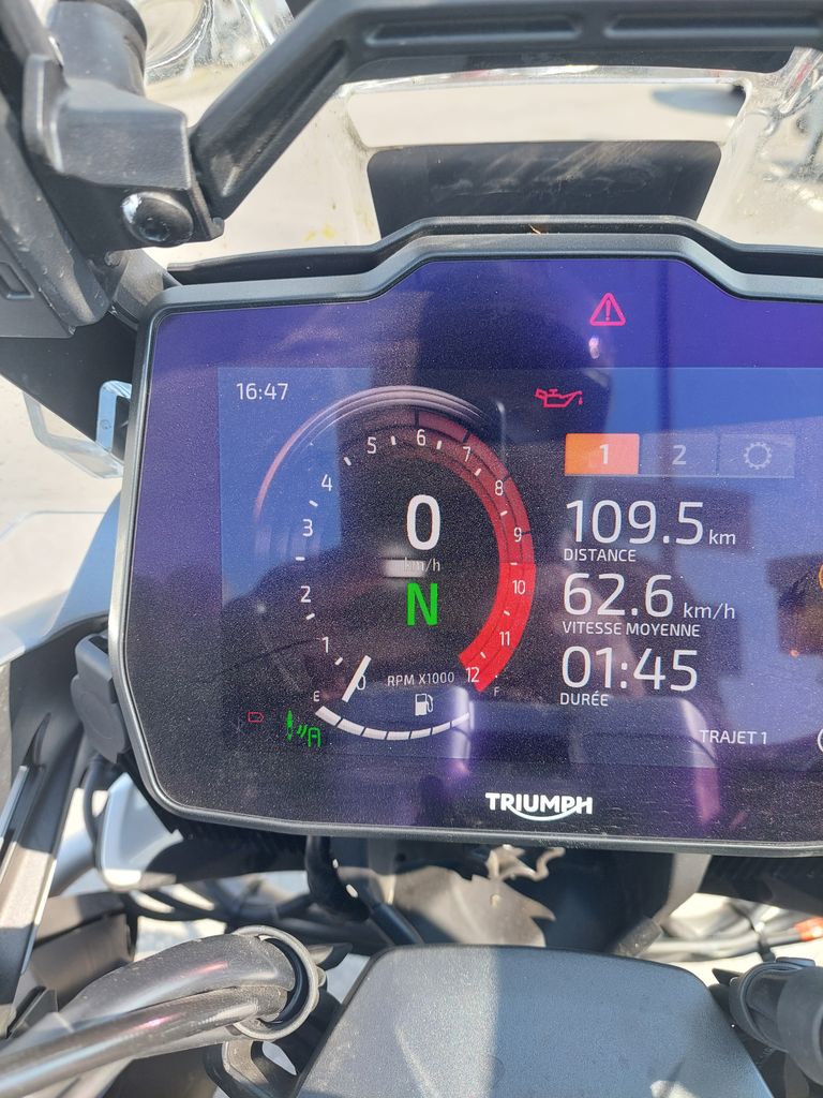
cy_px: 549
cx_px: 412
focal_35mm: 24
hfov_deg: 56.8
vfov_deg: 71.6
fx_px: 761
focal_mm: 5.23
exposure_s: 1/157
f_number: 1.8
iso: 40
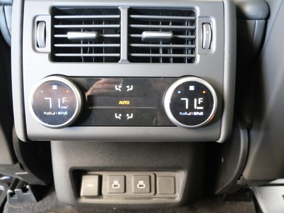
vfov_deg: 46.8
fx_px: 246
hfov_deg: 60.0
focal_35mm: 30
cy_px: 106
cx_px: 142
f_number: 3.7
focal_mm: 15
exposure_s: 1/6
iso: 3200
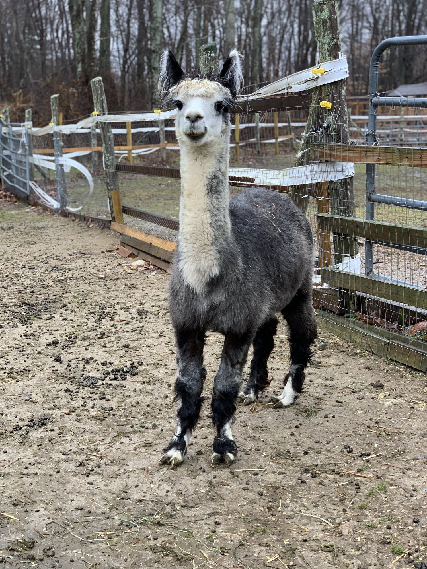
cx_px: 214
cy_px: 284
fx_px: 855
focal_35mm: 52
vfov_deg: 36.8
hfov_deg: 28.0
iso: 125
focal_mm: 6
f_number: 2.4
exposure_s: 1/113
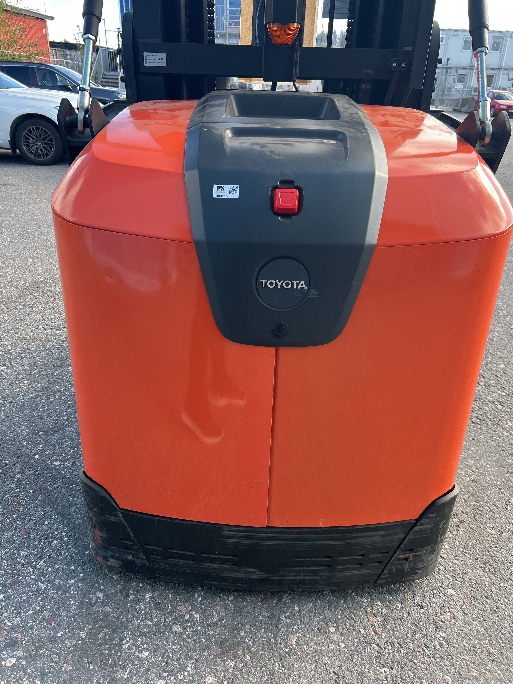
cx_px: 256
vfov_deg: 67.3
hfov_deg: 53.1
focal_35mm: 26
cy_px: 342
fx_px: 514
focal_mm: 5.7
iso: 50
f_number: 1.5
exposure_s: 1/340
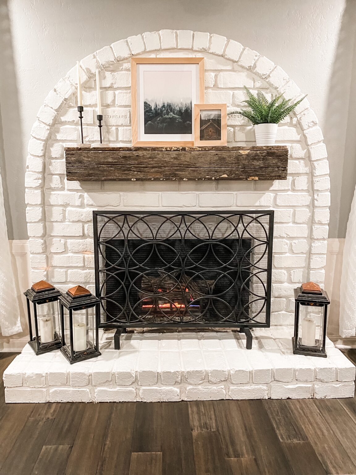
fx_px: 357
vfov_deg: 67.3
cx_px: 178
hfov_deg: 53.1
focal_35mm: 26
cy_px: 238
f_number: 1.8
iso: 400
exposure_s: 1/40
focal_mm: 4.25
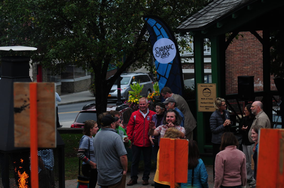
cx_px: 142
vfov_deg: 11.4
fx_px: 946
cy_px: 94
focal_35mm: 120
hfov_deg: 17.1
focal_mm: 80
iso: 400
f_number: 4.5
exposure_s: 1/640
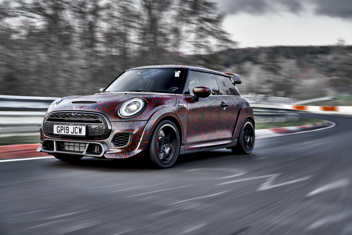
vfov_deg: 30.5
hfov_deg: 44.5
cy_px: 118
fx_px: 430
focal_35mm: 44
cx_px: 176
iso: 400
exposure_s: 1/80
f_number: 4
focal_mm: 44
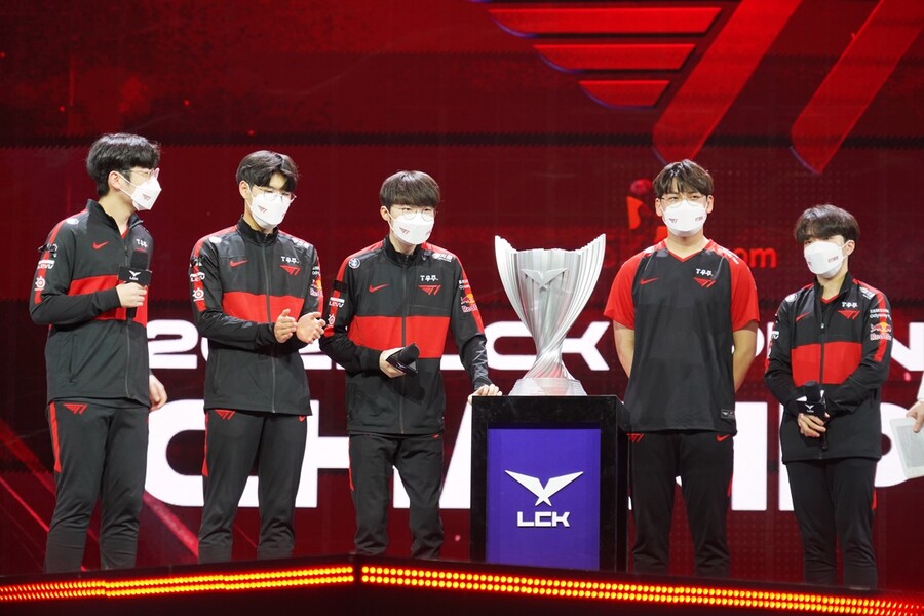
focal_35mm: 128
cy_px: 308
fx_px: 3285
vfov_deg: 10.7
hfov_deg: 16.0
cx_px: 462
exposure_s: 1/125
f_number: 6.3
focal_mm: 128
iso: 2000
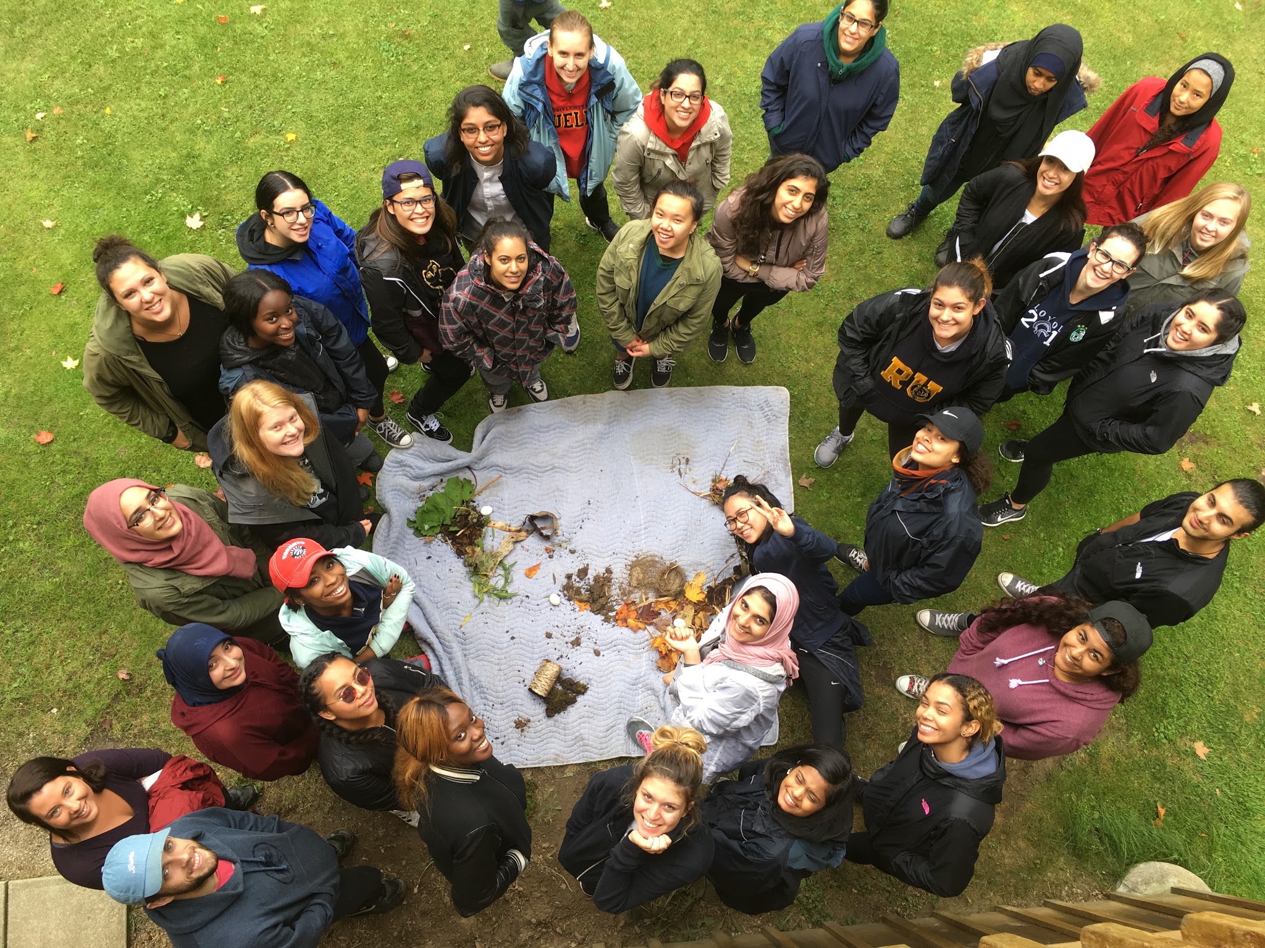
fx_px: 1060
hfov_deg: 61.7
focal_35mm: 29
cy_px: 474
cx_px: 632
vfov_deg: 48.2
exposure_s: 1/120
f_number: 2.2
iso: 32
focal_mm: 4.15
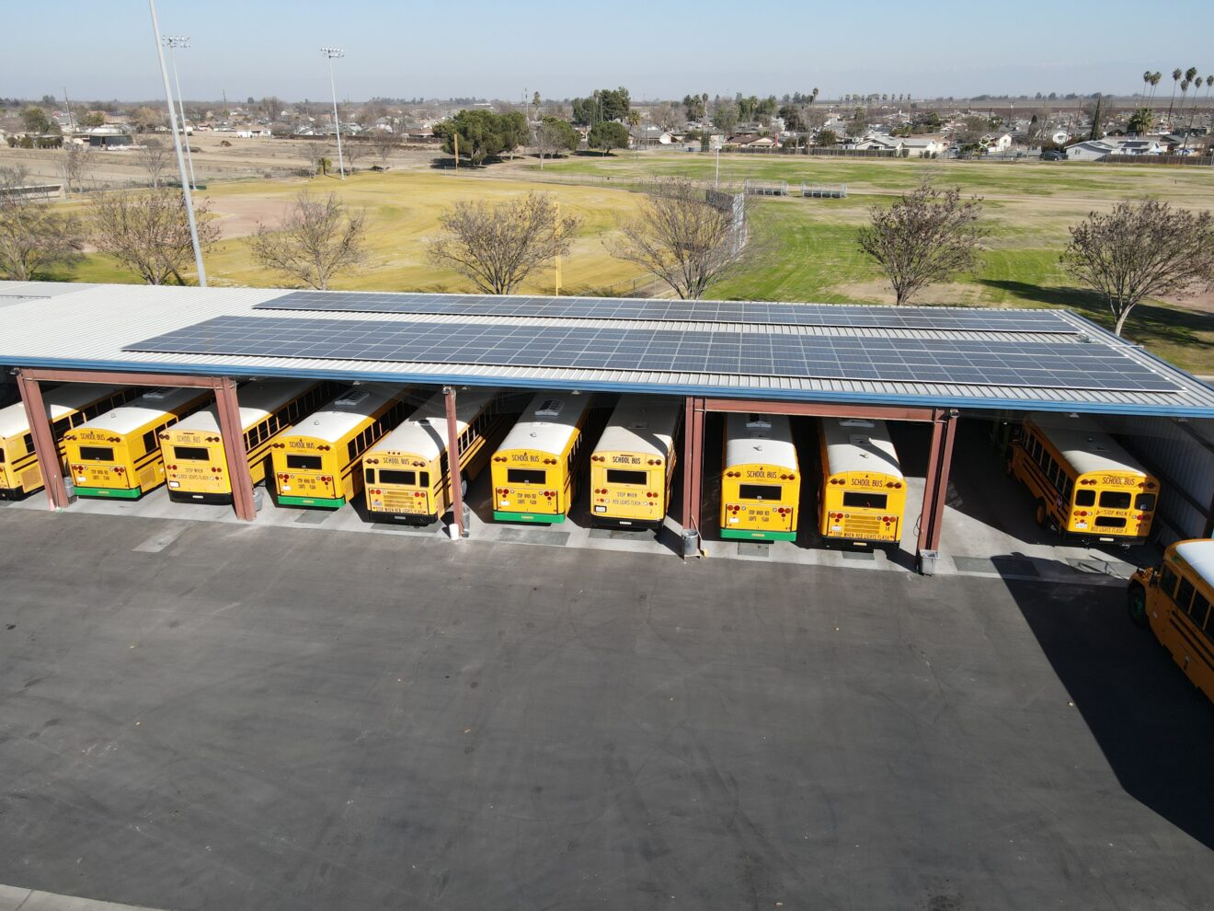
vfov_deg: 56.8
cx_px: 607
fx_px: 842
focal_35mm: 24
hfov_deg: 71.6
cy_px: 456
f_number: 2.8
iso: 100
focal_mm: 4.5
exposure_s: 1/640
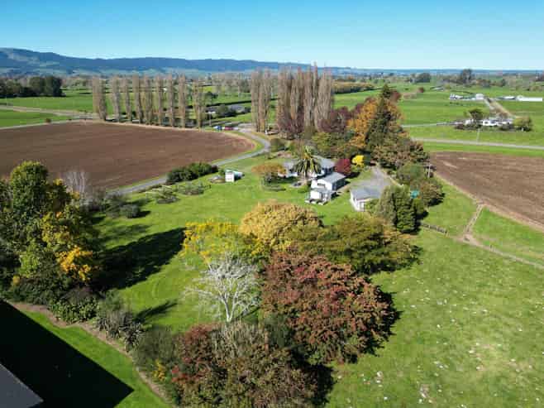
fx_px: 377
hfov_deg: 71.6
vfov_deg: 56.8
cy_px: 204
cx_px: 272
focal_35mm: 24
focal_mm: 6.72
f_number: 1.7
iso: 130
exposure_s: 1/2500
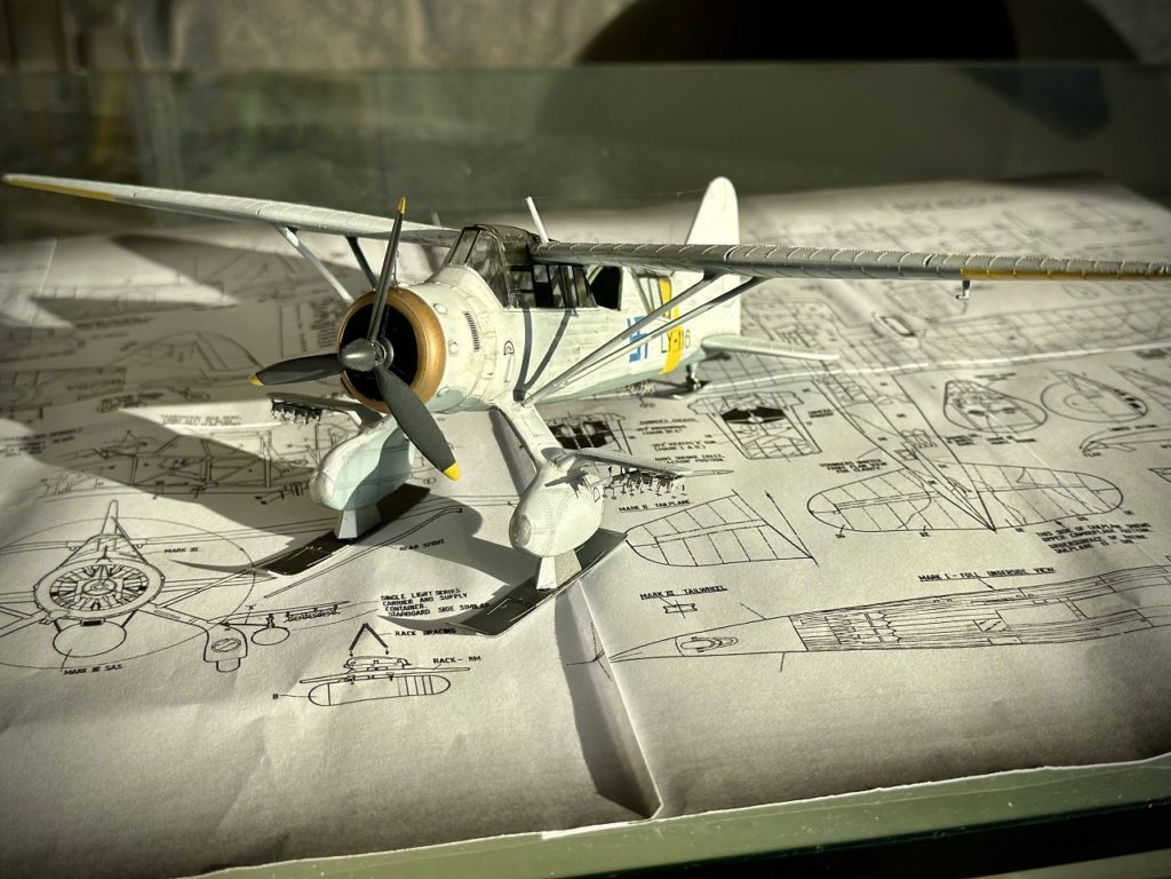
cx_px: 586
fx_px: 1624
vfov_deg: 30.3
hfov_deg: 39.7
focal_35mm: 48
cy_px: 440
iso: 80
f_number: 1.78
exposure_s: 1/2667
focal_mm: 6.86
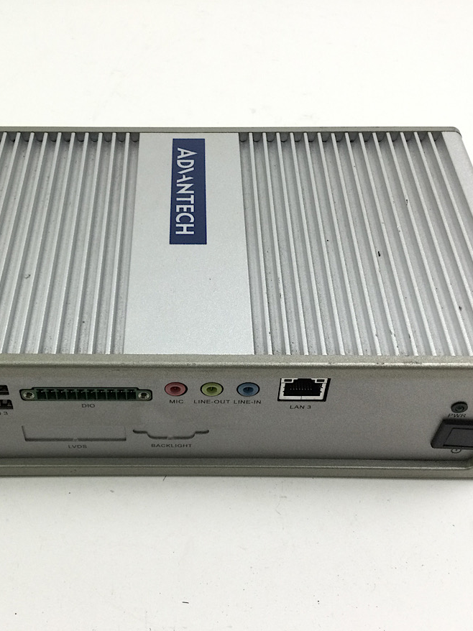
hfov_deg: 34.2
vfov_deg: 44.8
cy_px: 320
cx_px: 182
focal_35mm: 42
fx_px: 766
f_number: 2.4
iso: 32
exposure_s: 1/33
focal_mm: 3.3
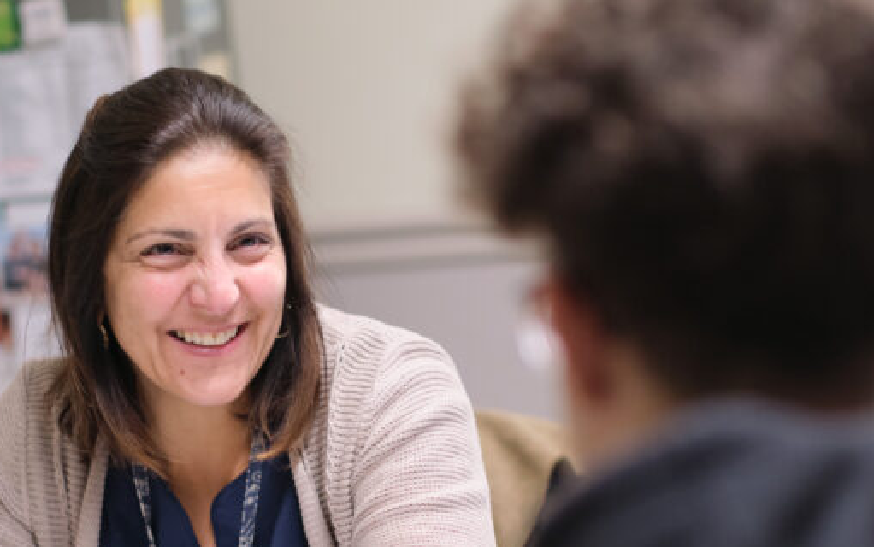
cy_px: 459
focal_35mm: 164
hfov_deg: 12.8
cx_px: 429
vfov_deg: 8.0
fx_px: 3909
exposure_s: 1/125
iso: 800
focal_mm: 56
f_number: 1.6
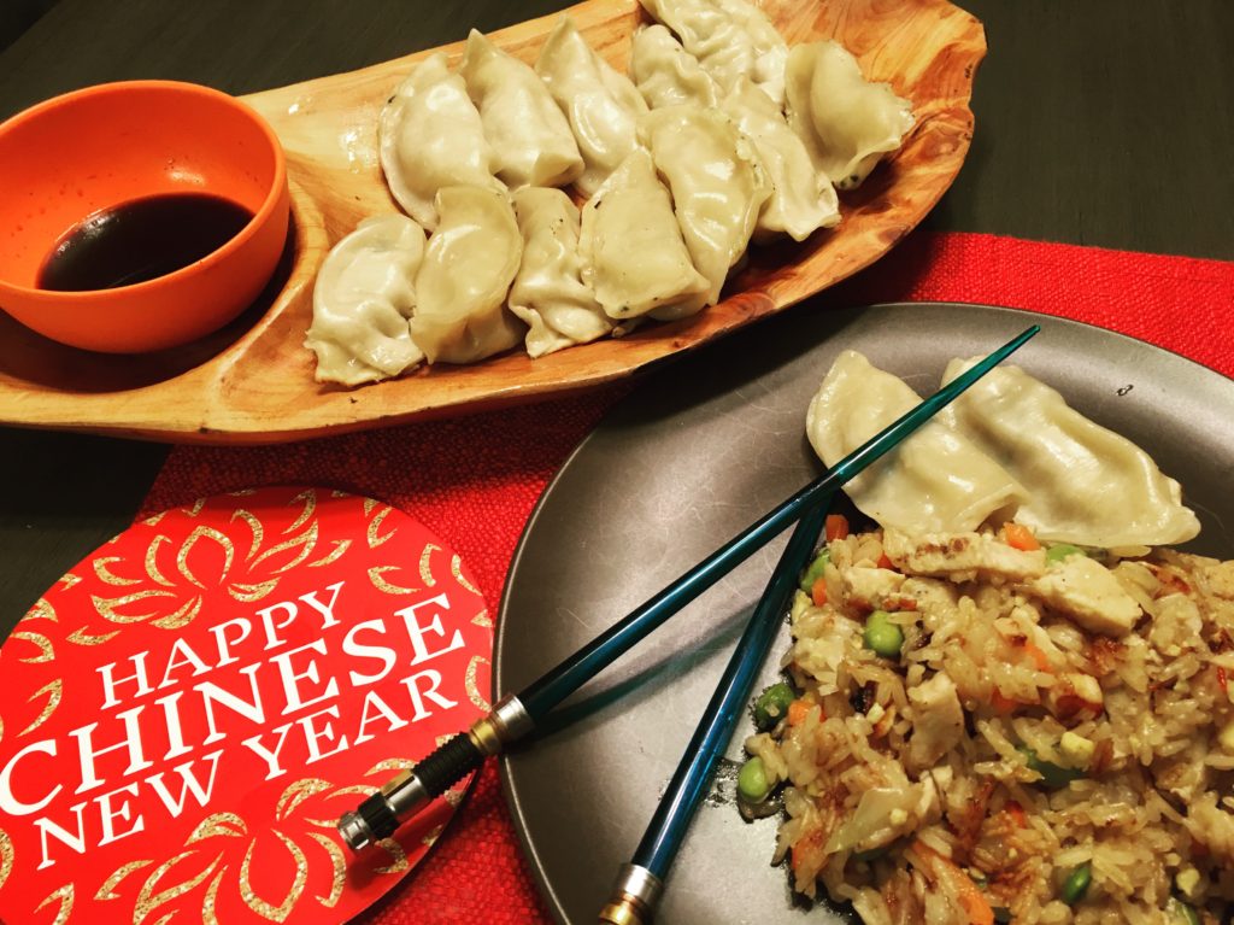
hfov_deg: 61.7
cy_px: 462
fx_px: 1033
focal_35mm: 29
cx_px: 617
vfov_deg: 48.2
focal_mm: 4.15
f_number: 2.2
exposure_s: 1/30
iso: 80
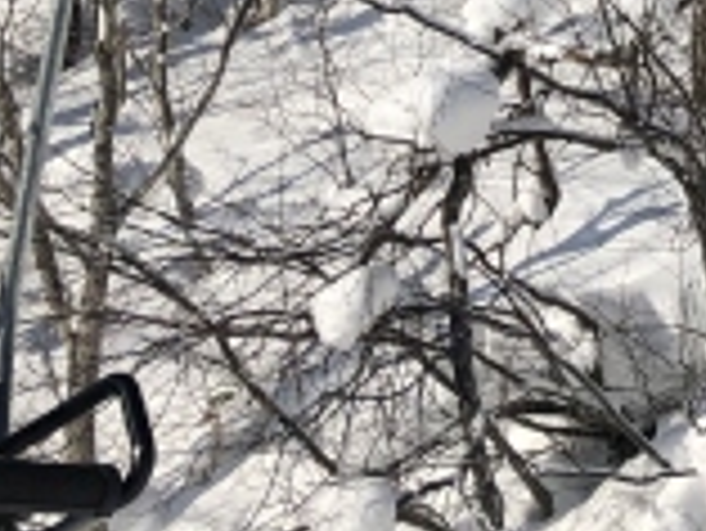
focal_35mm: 125
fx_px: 2551
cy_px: -502
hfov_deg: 14.6
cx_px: 1097
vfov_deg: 10.9
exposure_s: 1/4425
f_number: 1.8
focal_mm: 4
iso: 20
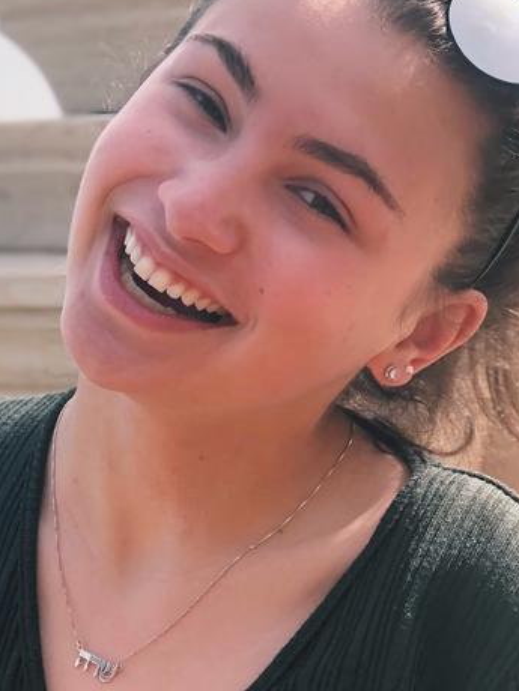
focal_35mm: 124
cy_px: 409
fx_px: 2479
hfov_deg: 11.9
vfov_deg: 15.9
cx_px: 53
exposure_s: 1/331
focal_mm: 6.6
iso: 20
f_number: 2.8
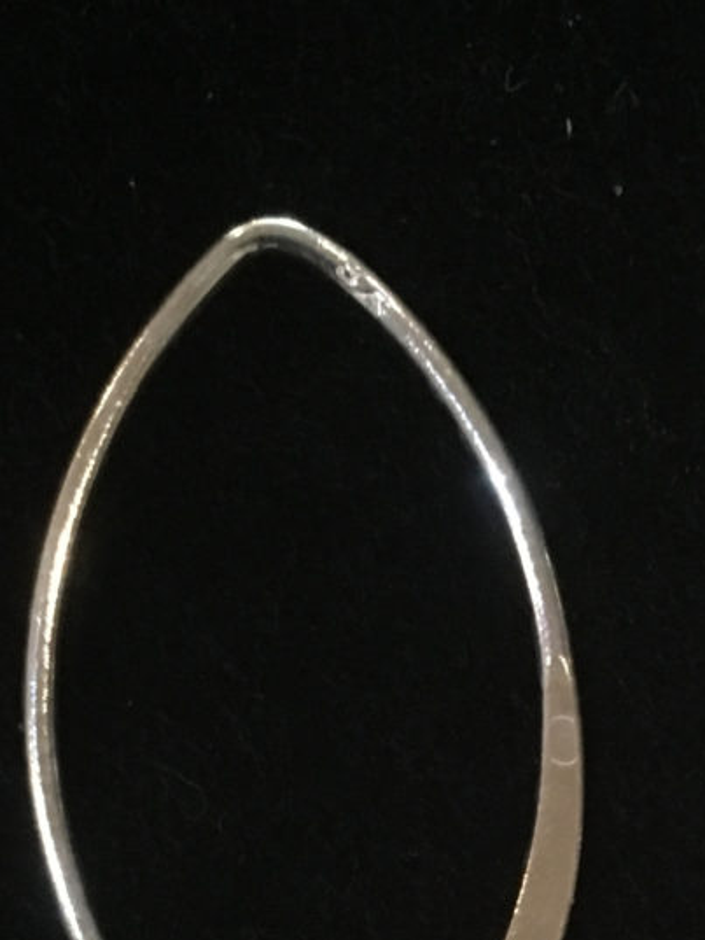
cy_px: 1204
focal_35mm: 108
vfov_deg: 17.2
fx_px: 2932
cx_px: 570
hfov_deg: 13.6
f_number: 2.2
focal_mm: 4.15
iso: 1000
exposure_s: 1/33
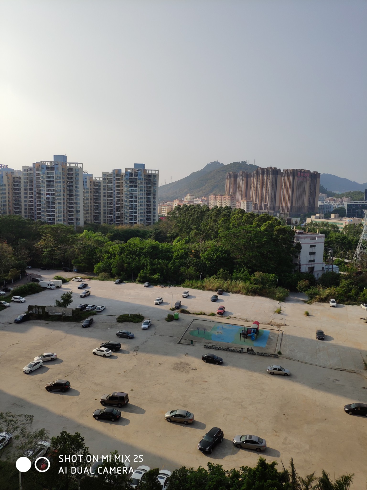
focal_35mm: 21
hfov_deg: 63.4
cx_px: 184
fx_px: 297
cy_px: 245
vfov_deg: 79.0
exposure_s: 1/3380
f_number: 1.8
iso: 100
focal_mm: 4.22
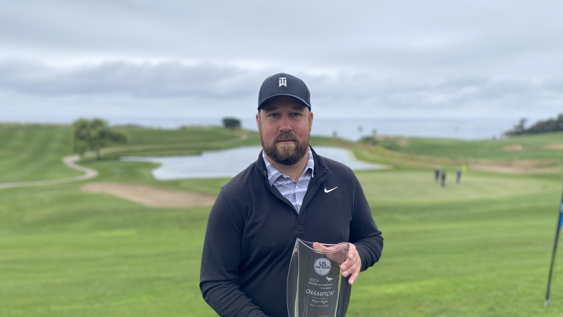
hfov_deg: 66.1
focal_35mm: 29
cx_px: 287
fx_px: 433
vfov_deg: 40.1
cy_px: 181
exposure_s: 1/2688
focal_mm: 4.25
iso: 32
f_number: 1.8
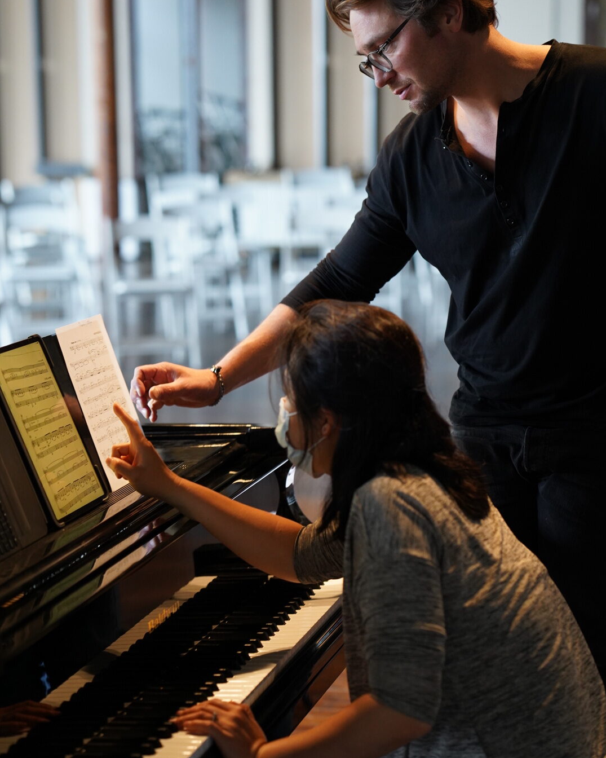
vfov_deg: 20.0
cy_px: 336
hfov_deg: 16.0
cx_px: 304
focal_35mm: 96
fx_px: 2152
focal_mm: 85
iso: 2500
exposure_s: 1/125
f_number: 2.8
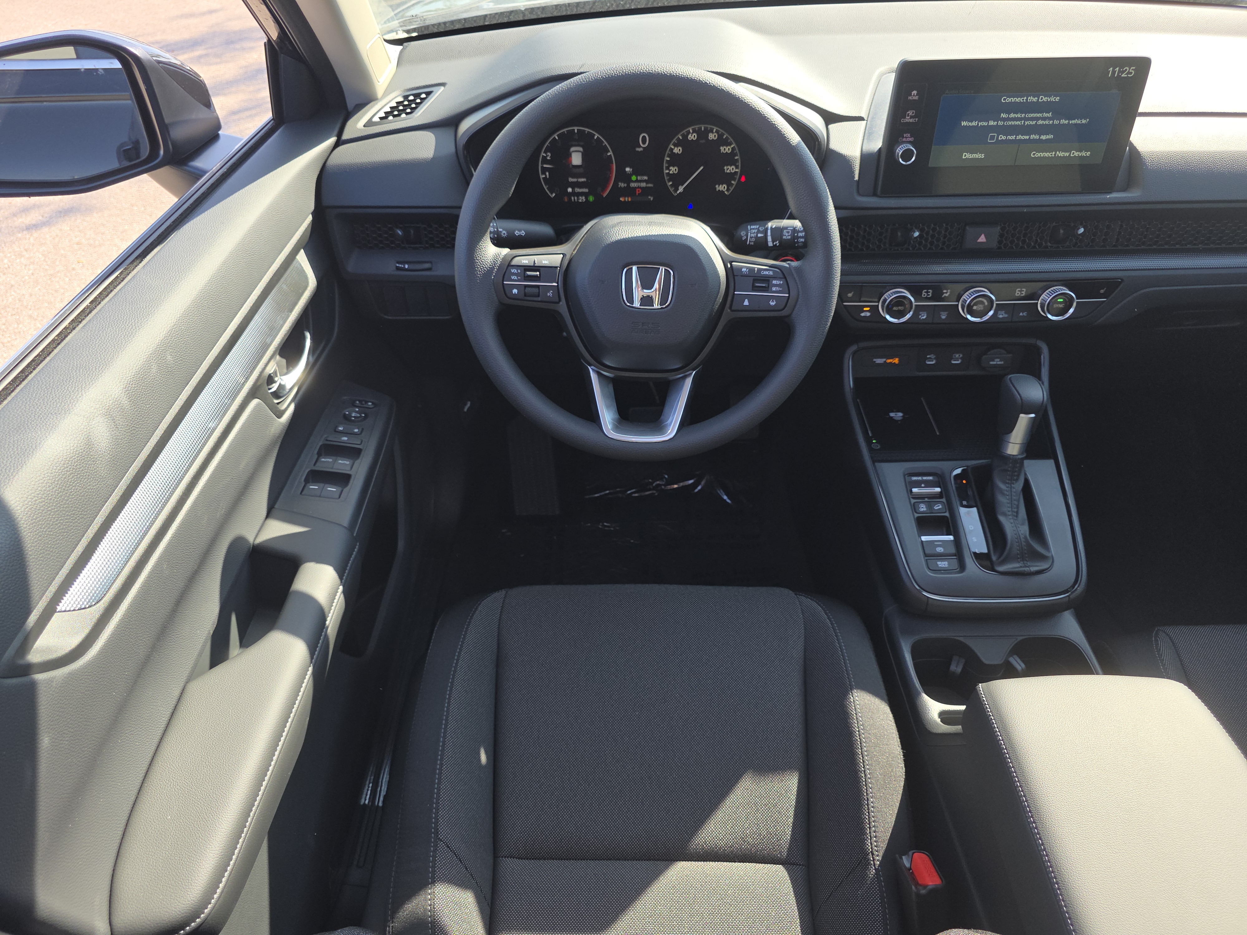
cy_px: 468
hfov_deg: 73.9
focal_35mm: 23
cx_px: 624
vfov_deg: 58.9
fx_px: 829
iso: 32
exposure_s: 1/359
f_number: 1.7
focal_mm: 6.3
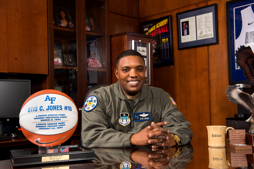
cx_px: 127
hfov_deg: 38.2
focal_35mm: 52
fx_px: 367
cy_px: 84
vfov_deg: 26.0
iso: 500
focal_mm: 52
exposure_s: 1/125
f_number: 9
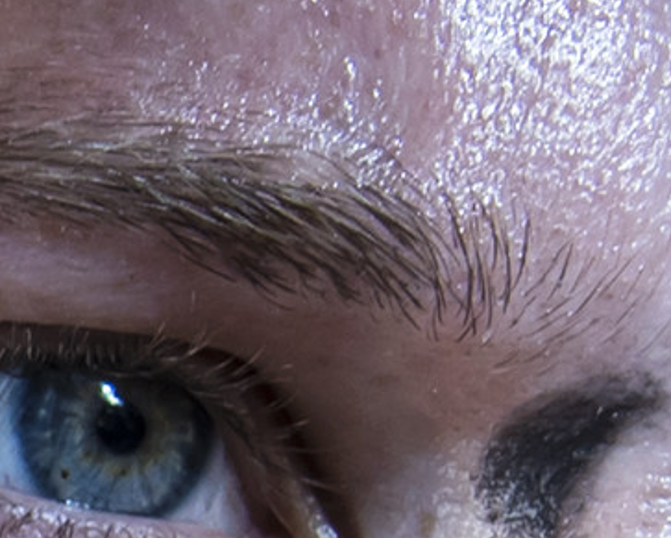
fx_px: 6161
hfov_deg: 6.2
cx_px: 81
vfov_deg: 4.9
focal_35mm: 310
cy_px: 1235
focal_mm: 40
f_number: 5.6
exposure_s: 1/125
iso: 400
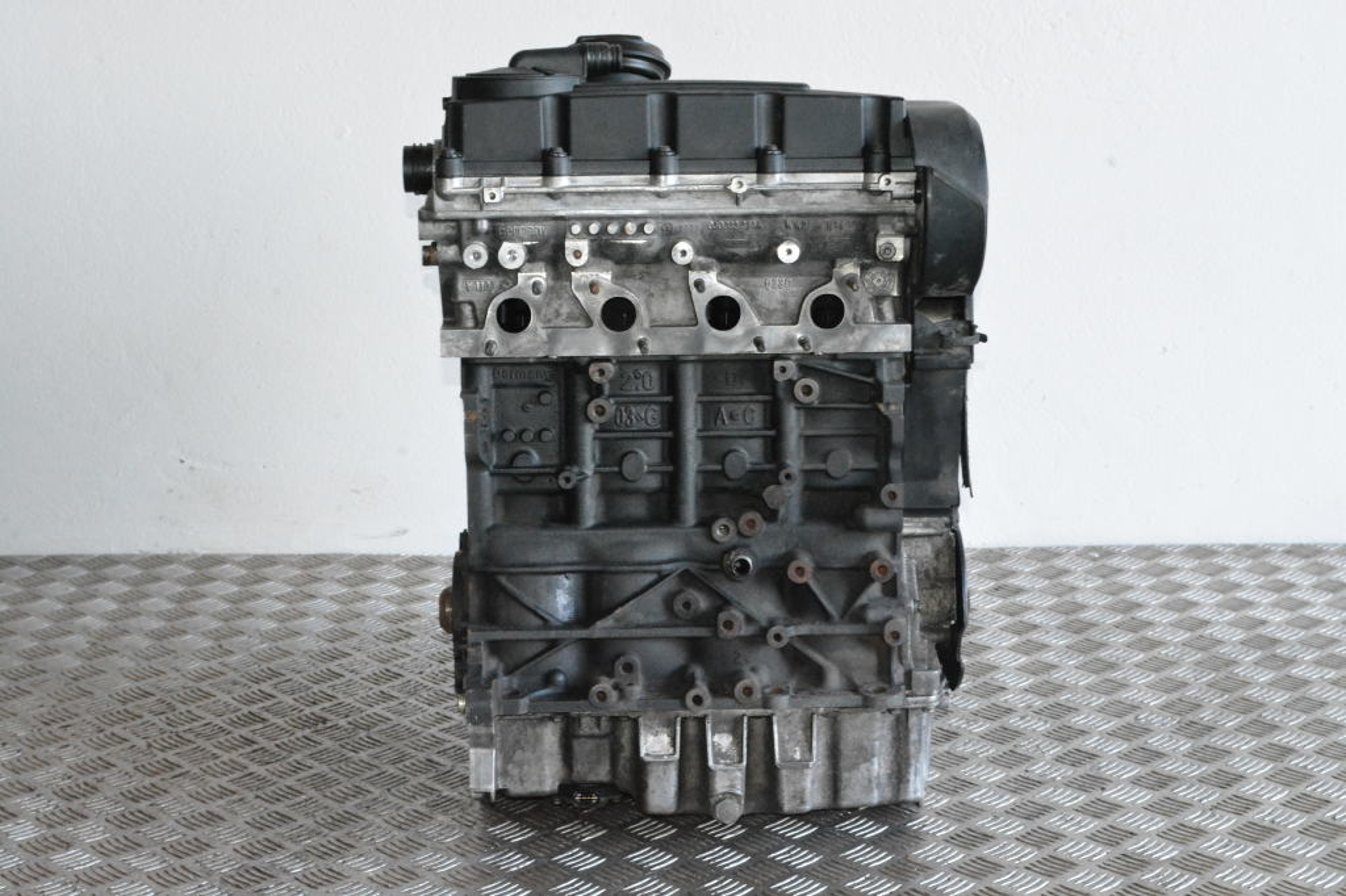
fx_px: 2467
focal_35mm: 66
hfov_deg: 30.5
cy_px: 448
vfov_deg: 20.6
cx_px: 673
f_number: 8
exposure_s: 1/125
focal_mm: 44
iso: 6400
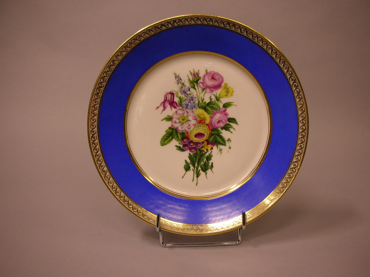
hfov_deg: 52.6
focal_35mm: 35
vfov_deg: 40.7
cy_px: 138
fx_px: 374
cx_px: 185
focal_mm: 5.8
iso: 50
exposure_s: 1/26.2
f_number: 3
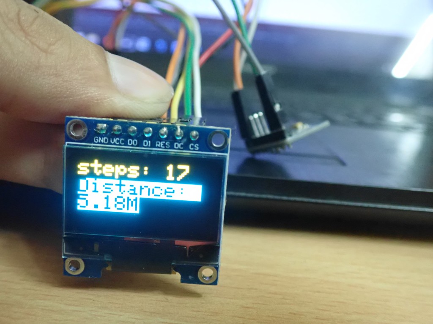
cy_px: 162
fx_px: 375
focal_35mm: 30
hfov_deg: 60.0
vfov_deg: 46.8
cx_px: 216
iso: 2000
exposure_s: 1/30
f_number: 2.3
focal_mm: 5.5
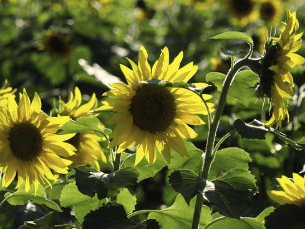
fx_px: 2767
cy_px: 80
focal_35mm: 314
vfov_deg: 4.7
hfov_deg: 6.3
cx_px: 133
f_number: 4
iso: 200
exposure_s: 1/1600
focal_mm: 100
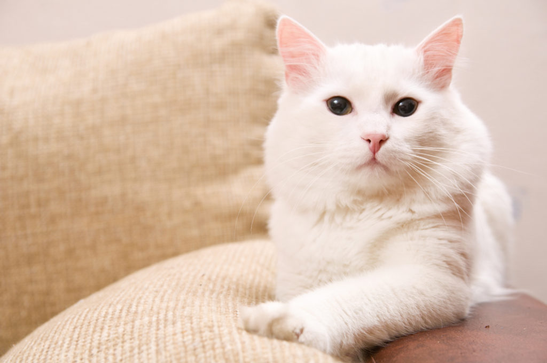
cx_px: 274
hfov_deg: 29.9
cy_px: 182
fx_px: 1024
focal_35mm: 68
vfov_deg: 20.1
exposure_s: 1/160
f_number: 5
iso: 250
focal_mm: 45
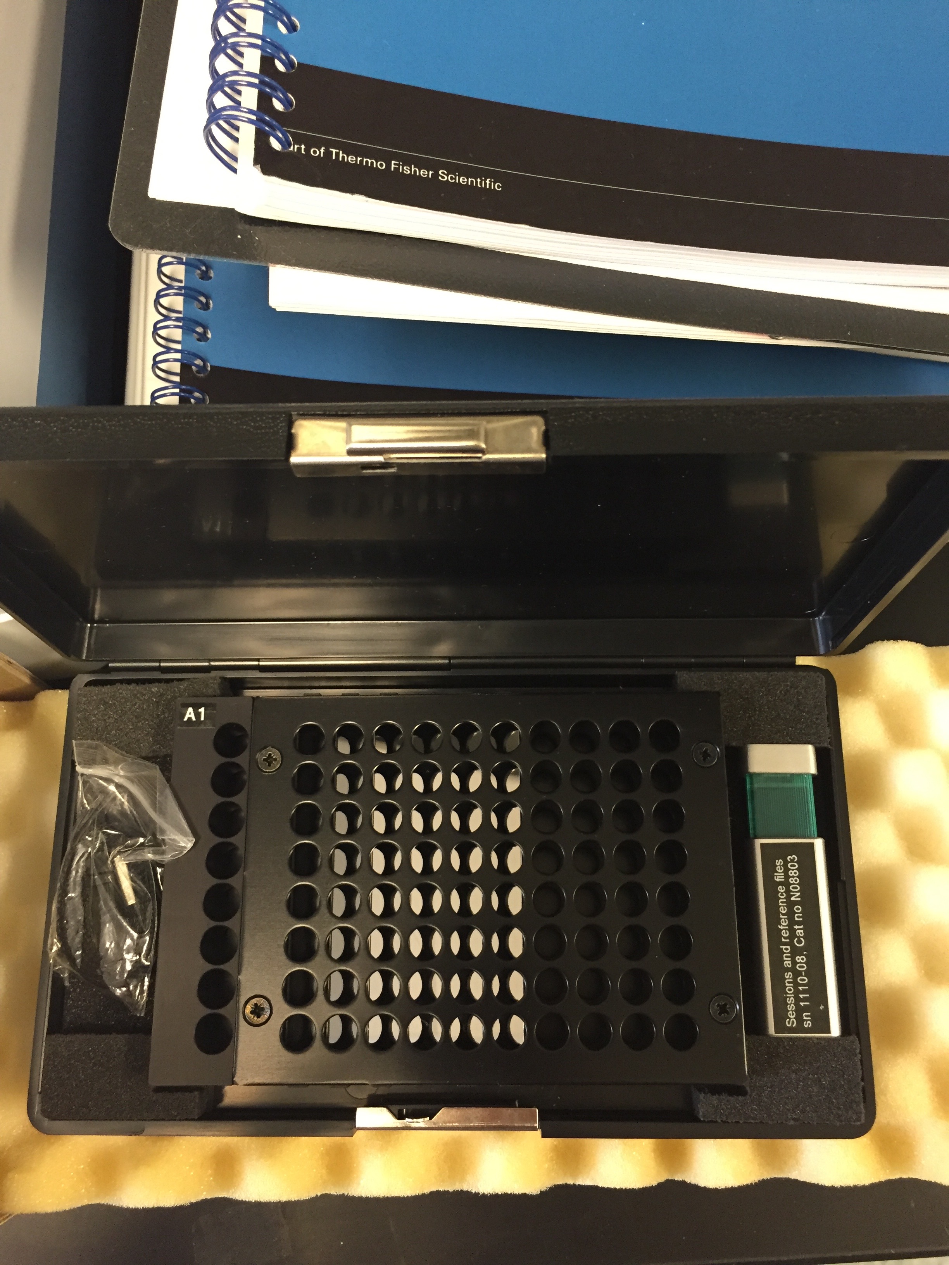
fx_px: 1060
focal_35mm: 29
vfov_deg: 61.7
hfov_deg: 48.2
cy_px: 632
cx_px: 474
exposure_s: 1/30
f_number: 2.2
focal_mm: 4.15
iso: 200
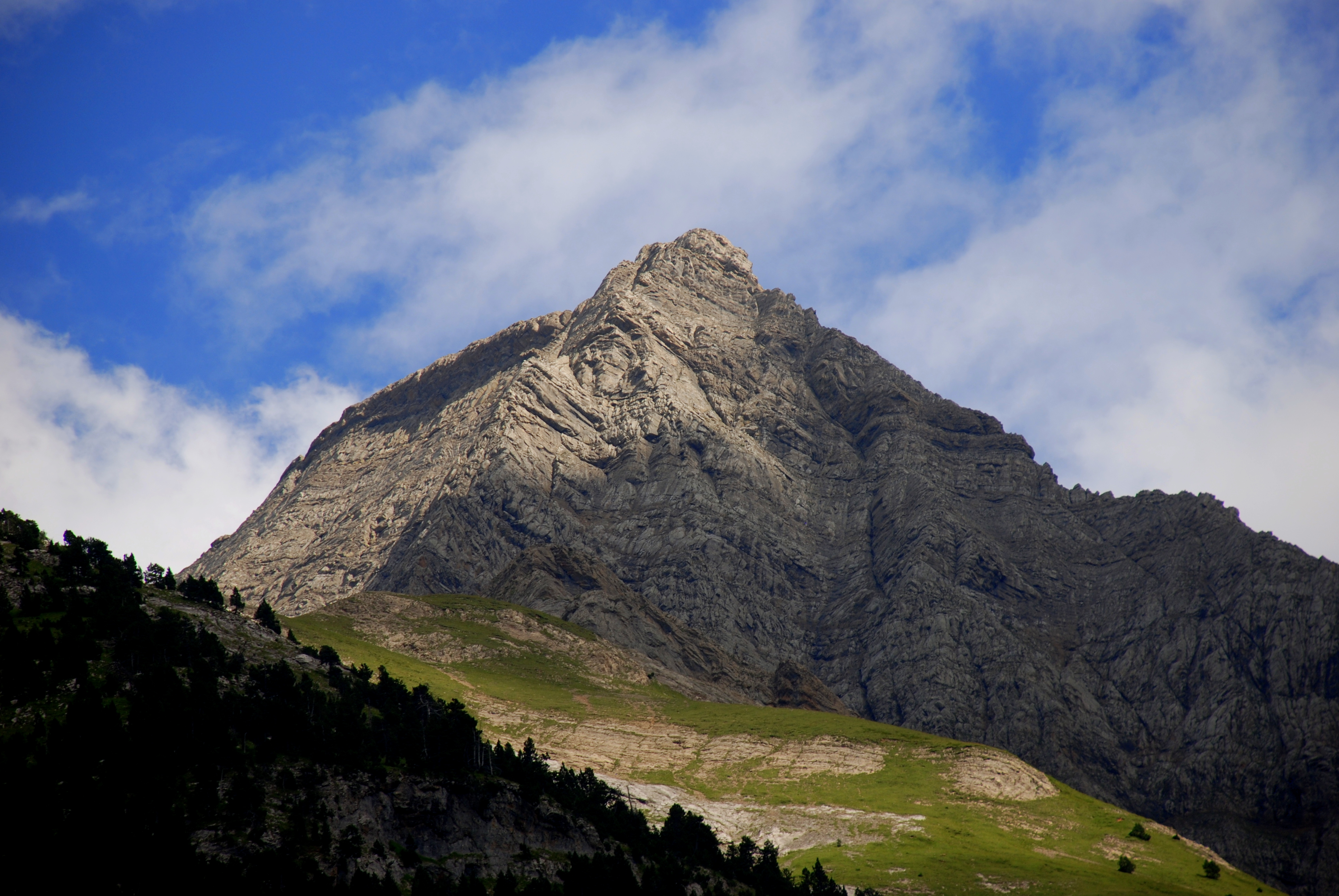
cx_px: 670
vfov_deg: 6.8
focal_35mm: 202
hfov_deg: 10.1
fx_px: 7541
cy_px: 448
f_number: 5.6
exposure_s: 1/500
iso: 125
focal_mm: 135
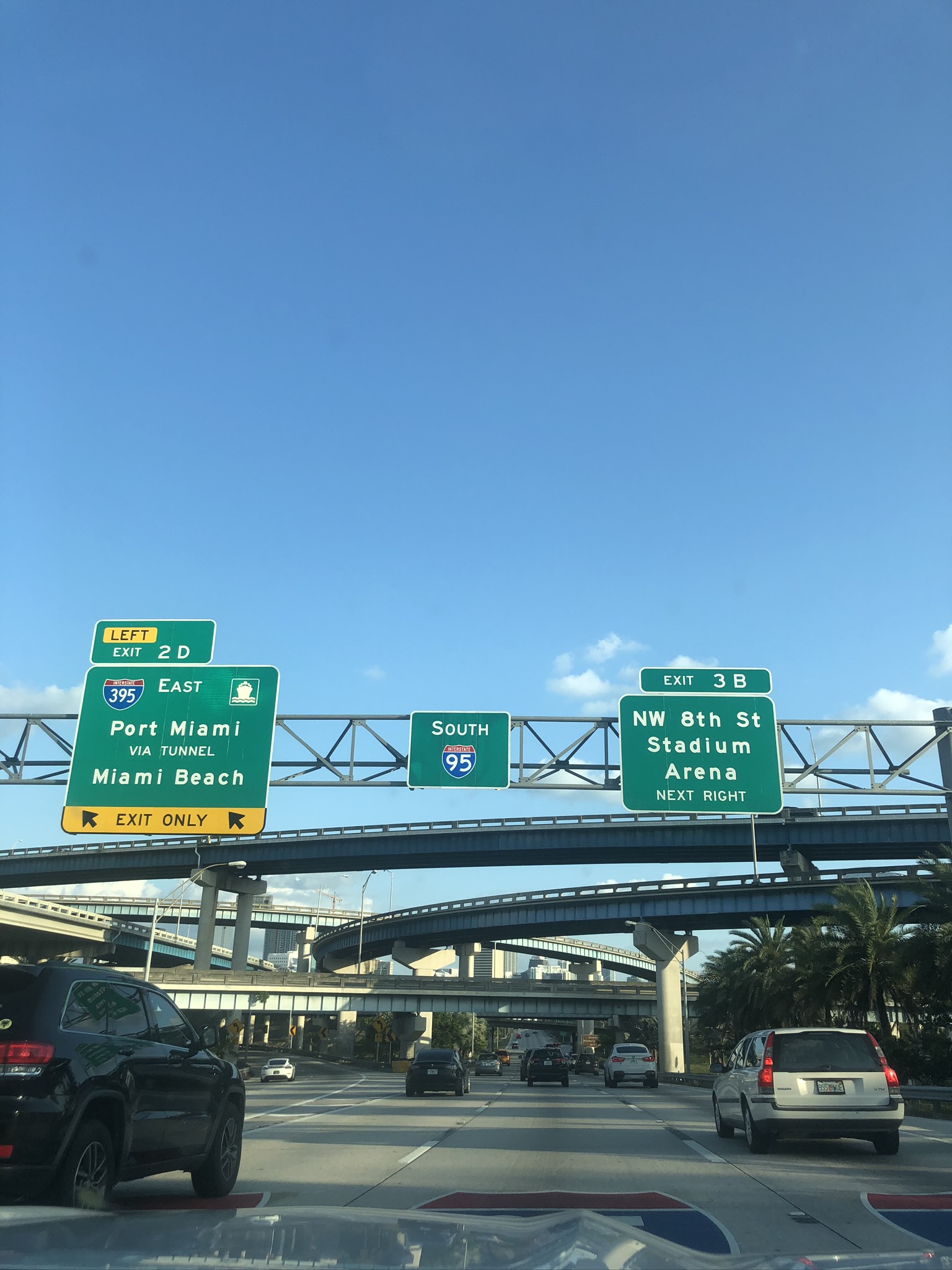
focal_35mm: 28
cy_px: 635
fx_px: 1027
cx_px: 476
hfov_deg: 49.7
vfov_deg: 63.4
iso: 20
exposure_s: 1/923
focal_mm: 4
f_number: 1.8
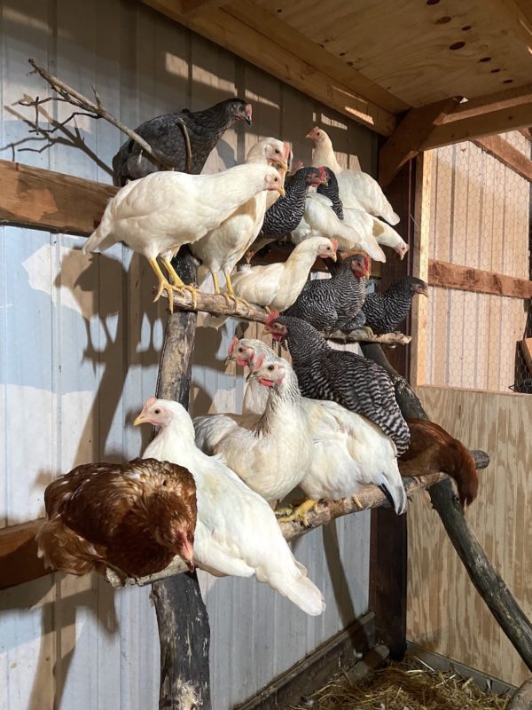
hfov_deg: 53.1
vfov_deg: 67.3
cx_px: 266
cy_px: 355
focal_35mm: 26
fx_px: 533
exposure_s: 1/30
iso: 500
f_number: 1.8
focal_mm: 4.25
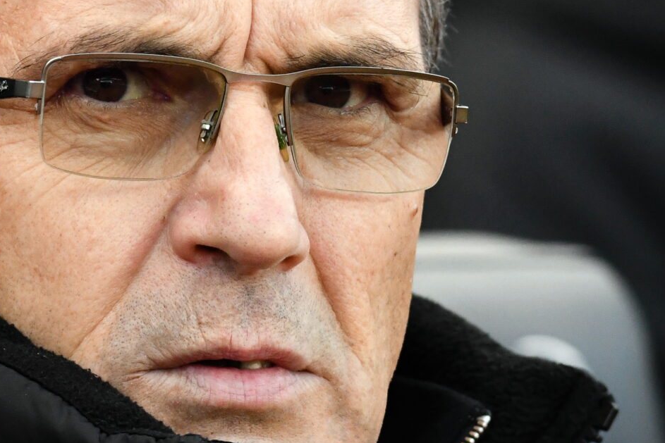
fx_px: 22556
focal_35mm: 1221
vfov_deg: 1.1
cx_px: 419
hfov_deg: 1.7
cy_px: 145
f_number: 4
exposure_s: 1/1000
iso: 2000
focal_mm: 300
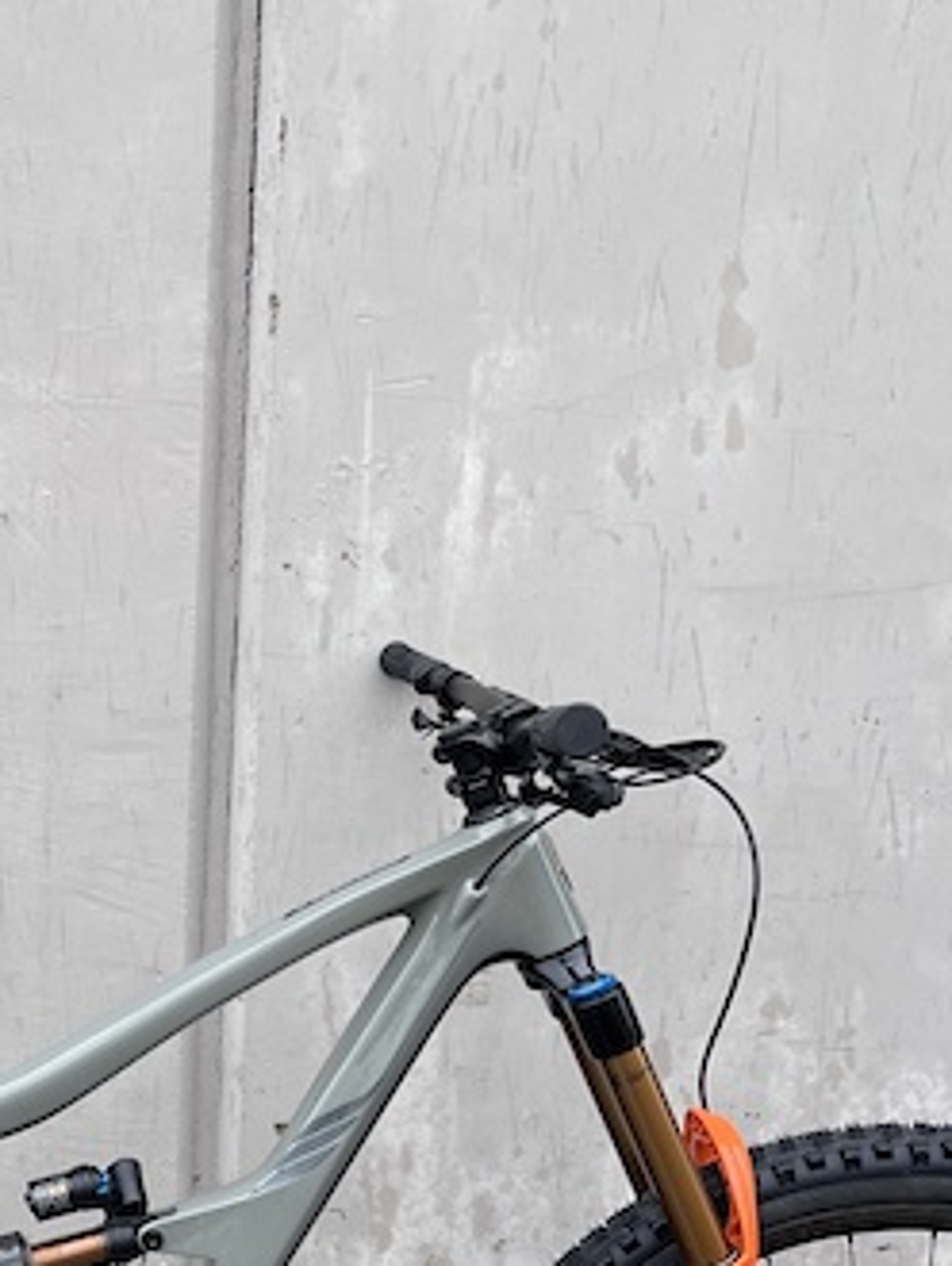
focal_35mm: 63
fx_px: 2307
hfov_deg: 22.9
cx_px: 154
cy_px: 940
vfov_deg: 30.2
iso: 64
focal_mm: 5.7
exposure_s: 1/121
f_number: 1.5
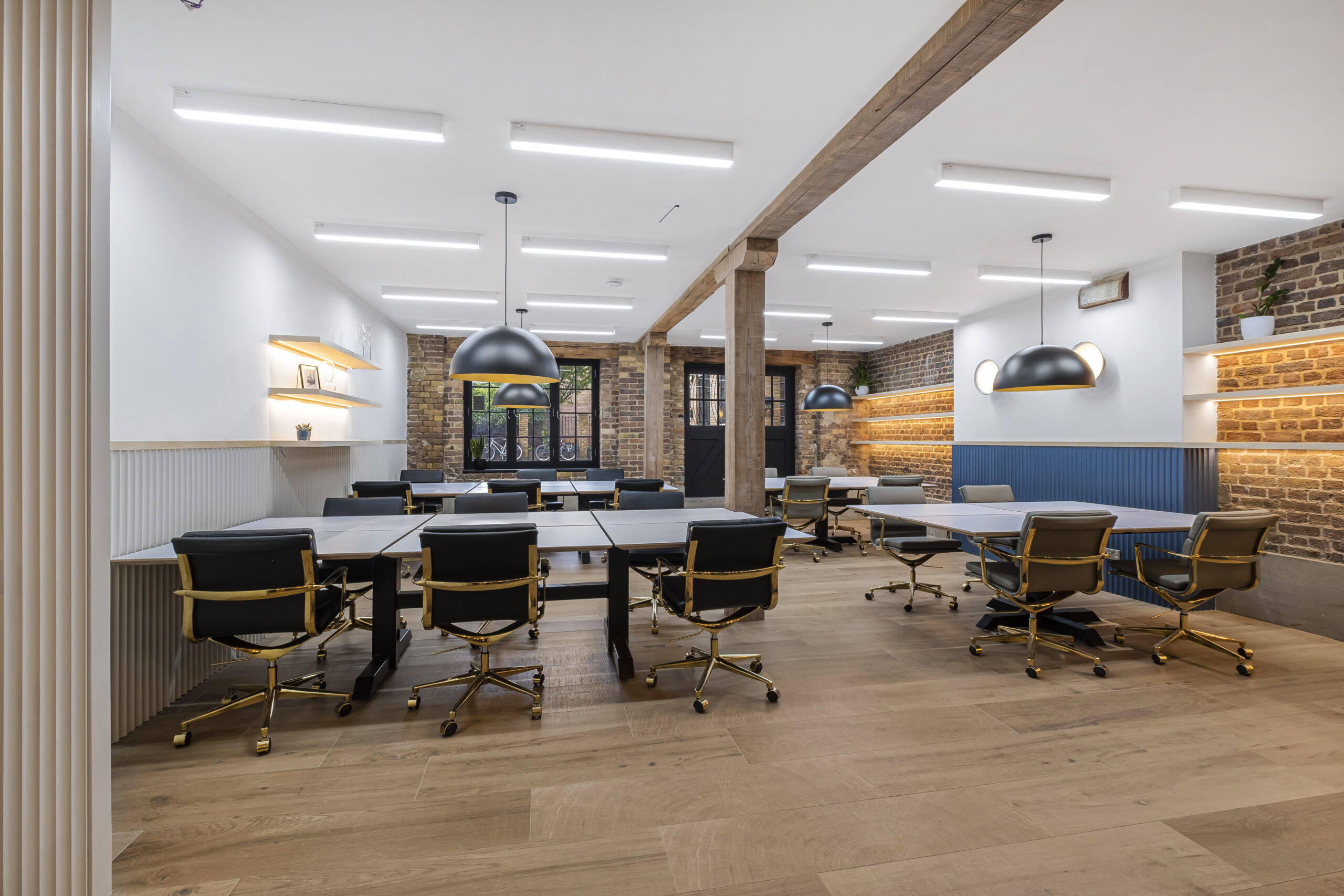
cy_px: 448
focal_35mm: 15
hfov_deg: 100.4
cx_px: 672
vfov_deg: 77.3
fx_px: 560
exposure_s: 1/8
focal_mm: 10
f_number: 9
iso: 320
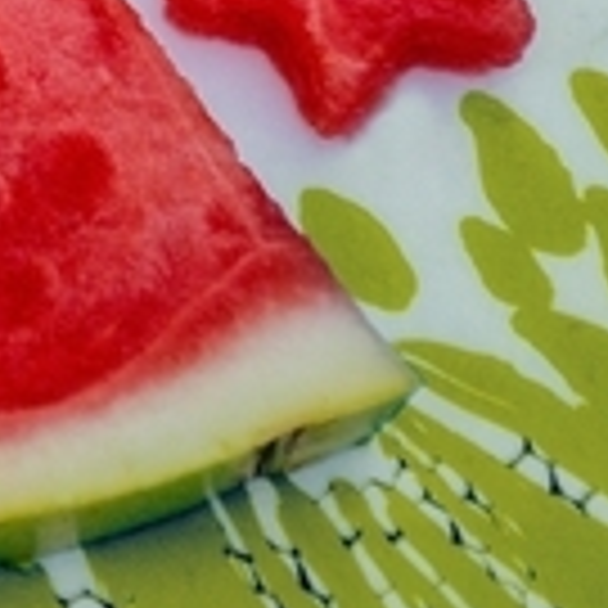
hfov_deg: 6.0
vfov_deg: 6.0
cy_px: -187
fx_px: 5763
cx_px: -396
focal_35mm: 290
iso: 500
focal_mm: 52
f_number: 5
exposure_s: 1/320
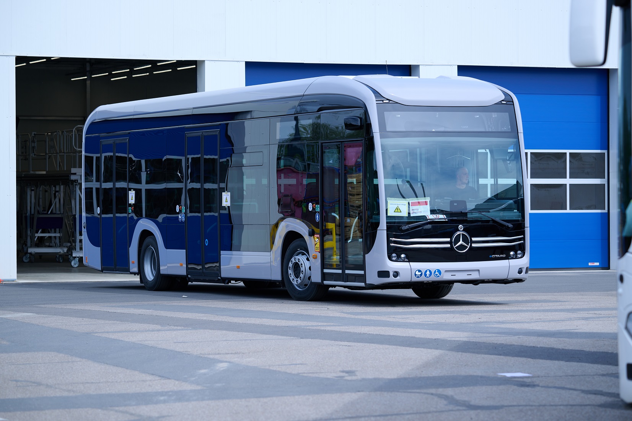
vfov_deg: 10.5
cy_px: 210
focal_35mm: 130
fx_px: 2282
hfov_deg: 15.8
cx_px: 316
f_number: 5.6
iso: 100
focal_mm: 130
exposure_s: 1/500
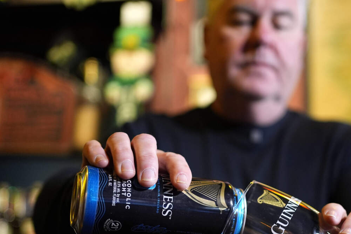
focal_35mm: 67
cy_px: 165
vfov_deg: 20.2
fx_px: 653
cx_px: 219
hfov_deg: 30.0
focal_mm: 35
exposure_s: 1/400
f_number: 1.8
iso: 1600
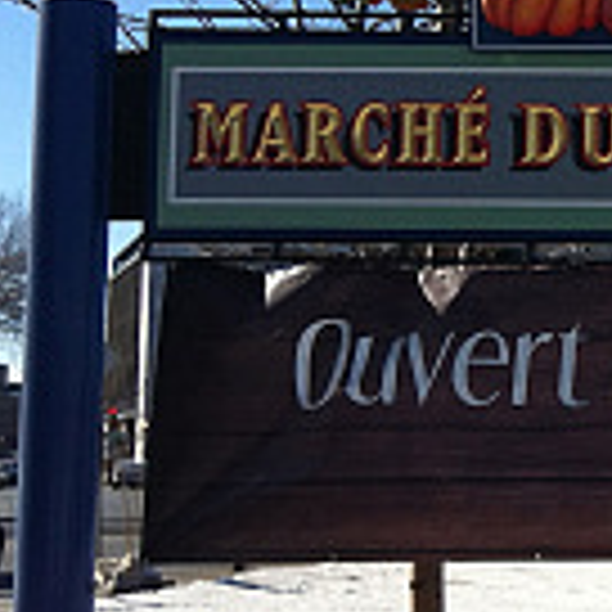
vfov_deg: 16.0
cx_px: 1028
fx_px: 2180
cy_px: 340
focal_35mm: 109
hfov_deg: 14.4
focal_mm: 3.85
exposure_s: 1/1774
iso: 80
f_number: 2.8
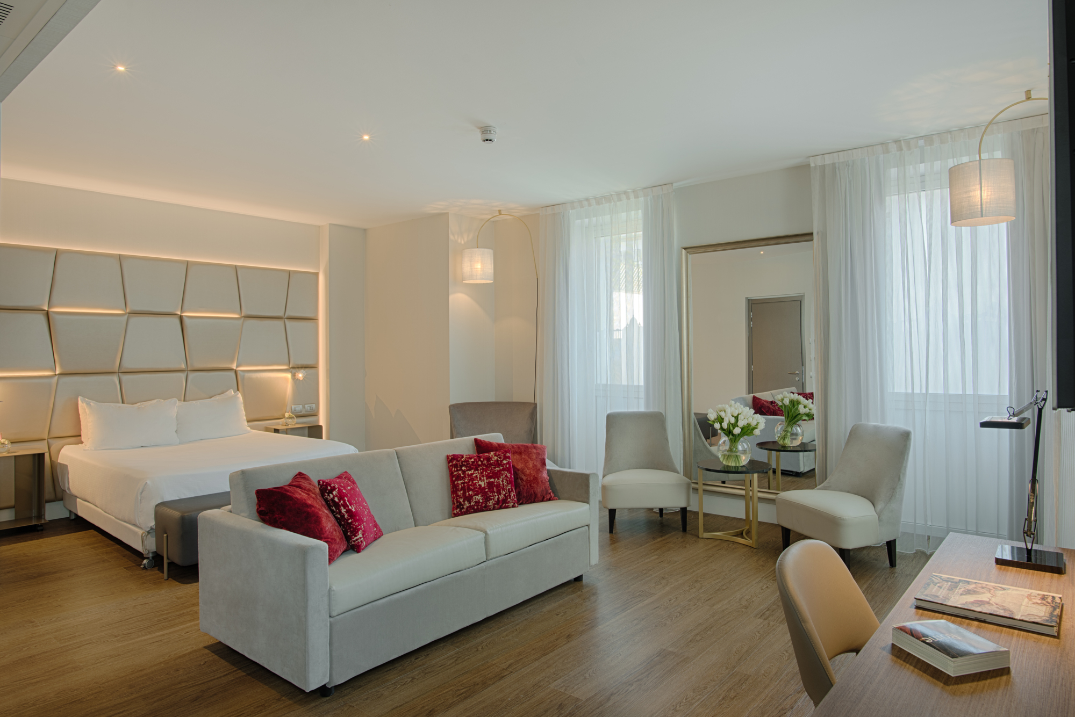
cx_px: 538
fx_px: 597
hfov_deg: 84.0
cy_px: 358
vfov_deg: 62.0
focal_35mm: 20
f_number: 9
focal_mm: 20
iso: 31
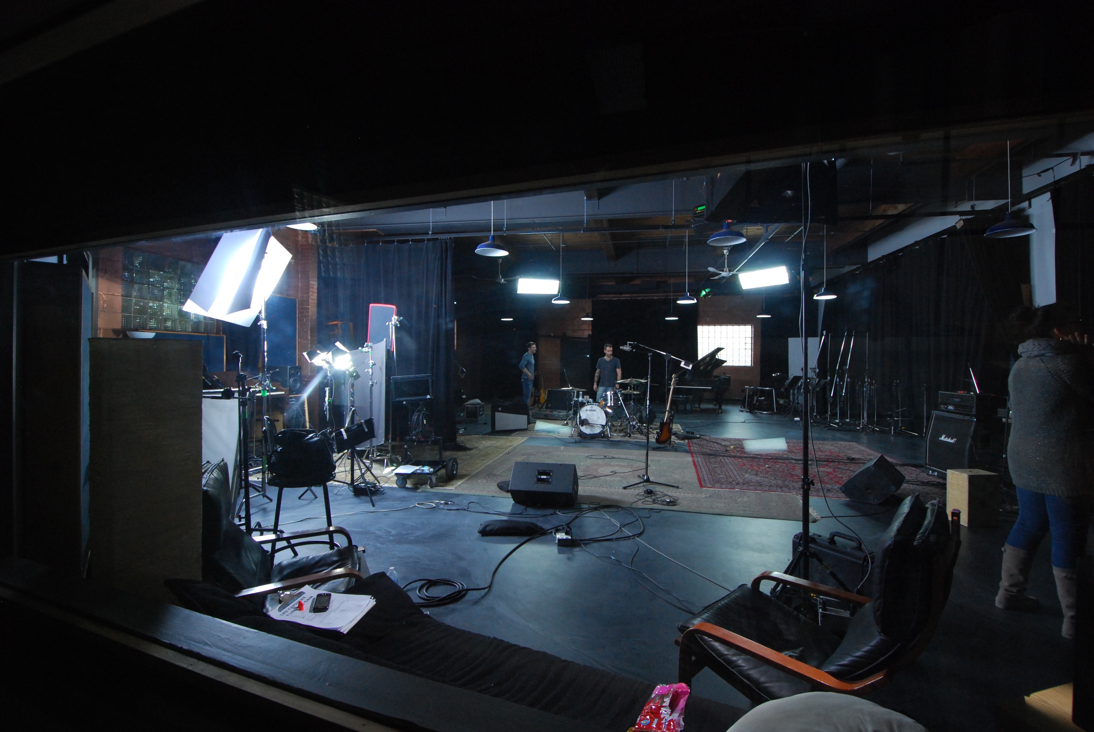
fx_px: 456
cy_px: 366
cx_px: 547
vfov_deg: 77.5
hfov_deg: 100.3
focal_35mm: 15
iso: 800
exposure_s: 1/15
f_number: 4.5
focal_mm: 10
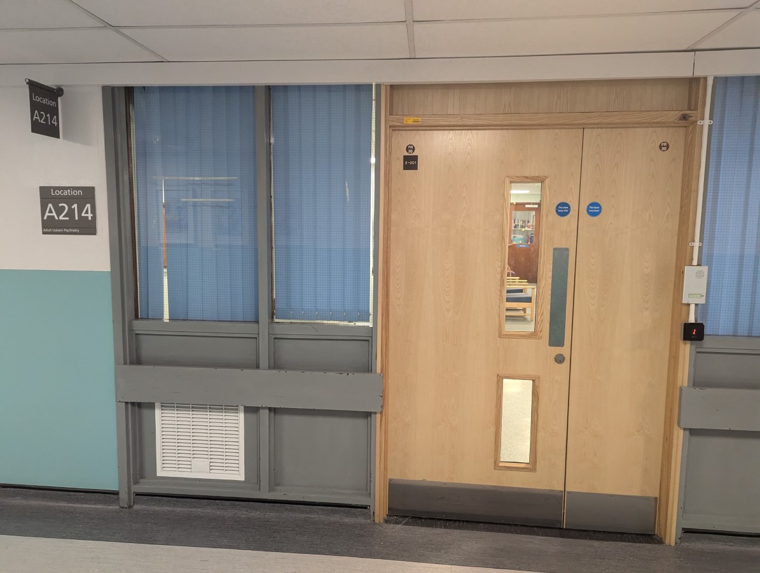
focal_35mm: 24
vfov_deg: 56.9
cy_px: 286
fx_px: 528
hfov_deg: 71.5
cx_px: 380
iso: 1575
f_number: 1.85
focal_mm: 6.81
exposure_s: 1/256
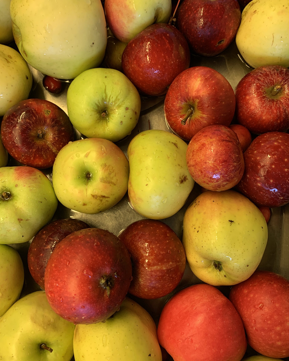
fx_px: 299
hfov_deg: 51.5
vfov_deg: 62.2
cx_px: 140
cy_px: 183
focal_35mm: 28
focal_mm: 4.25
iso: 64
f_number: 1.8
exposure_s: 1/50
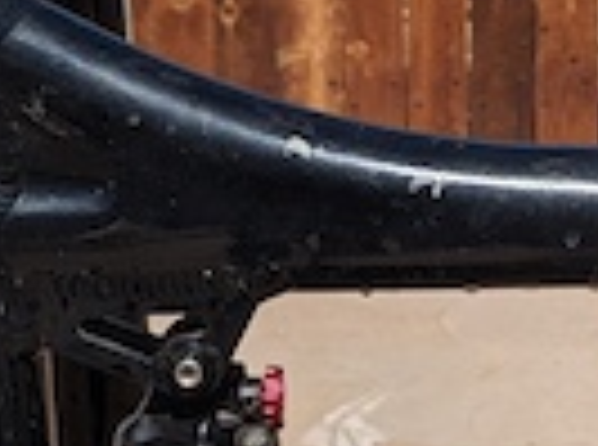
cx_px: 288
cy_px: 423
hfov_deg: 12.2
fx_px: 2808
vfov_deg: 9.0
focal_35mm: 163
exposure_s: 1/7812
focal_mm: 4.38
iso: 87
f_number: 1.73
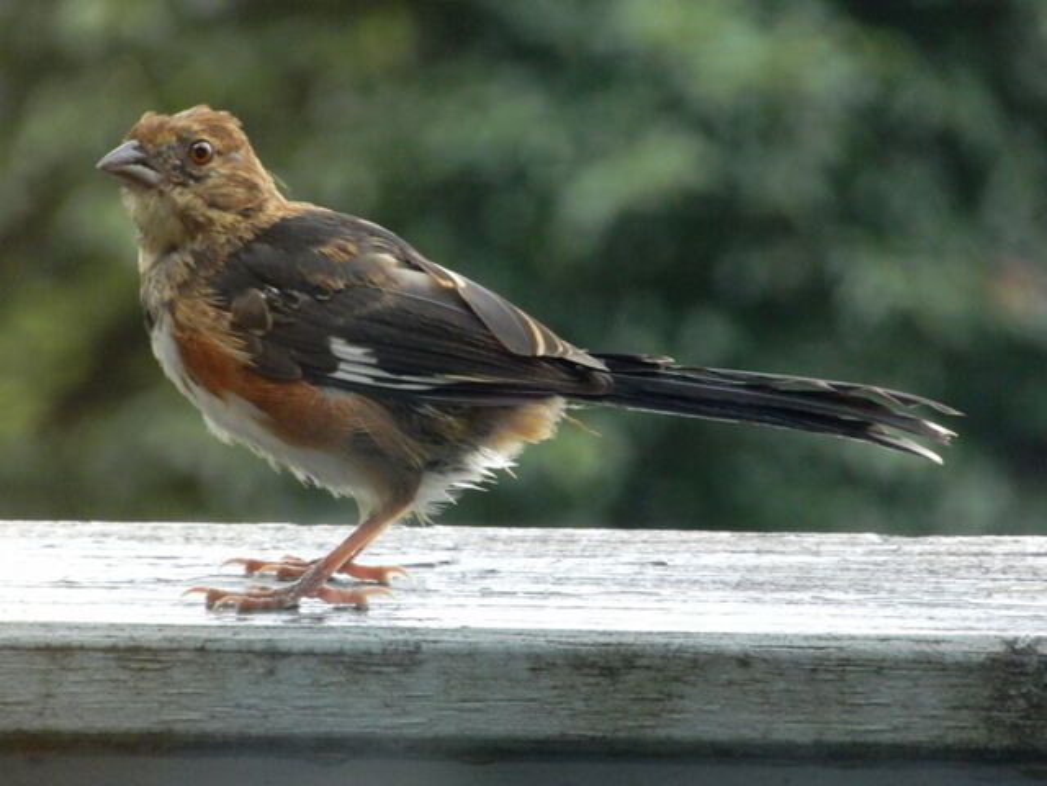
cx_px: 524
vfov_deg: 2.5
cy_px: 393
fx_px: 18148
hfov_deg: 3.3
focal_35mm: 600
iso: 400
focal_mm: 107
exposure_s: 1/125
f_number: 8
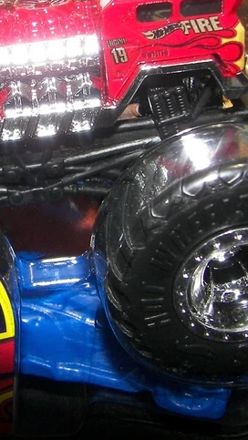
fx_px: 759
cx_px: 26
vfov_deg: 32.2
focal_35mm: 65
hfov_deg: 18.3
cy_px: 170
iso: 100
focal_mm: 6
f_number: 2.8
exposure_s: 1/30
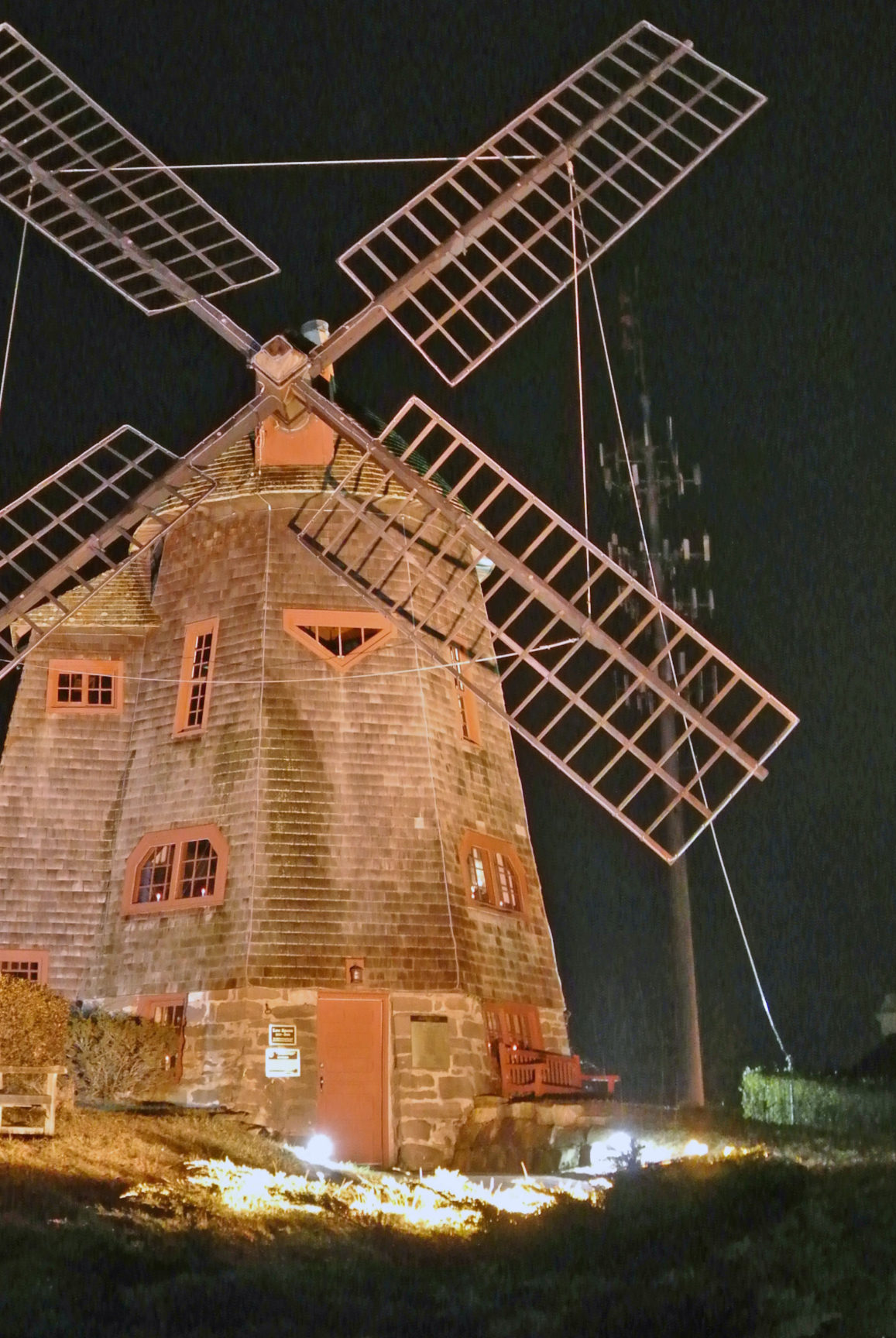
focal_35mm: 40
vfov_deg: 48.4
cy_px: 644
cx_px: 342
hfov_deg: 33.3
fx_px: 1489
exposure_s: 1/6
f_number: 3.5
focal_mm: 10
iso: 3200
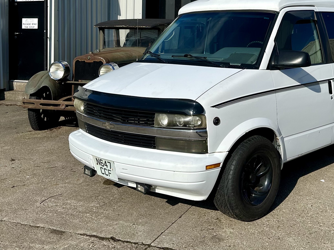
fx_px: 338
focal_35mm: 35
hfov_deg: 50.8
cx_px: 243
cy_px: 98
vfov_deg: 40.5
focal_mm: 6.86
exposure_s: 1/8197
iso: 80
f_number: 1.78
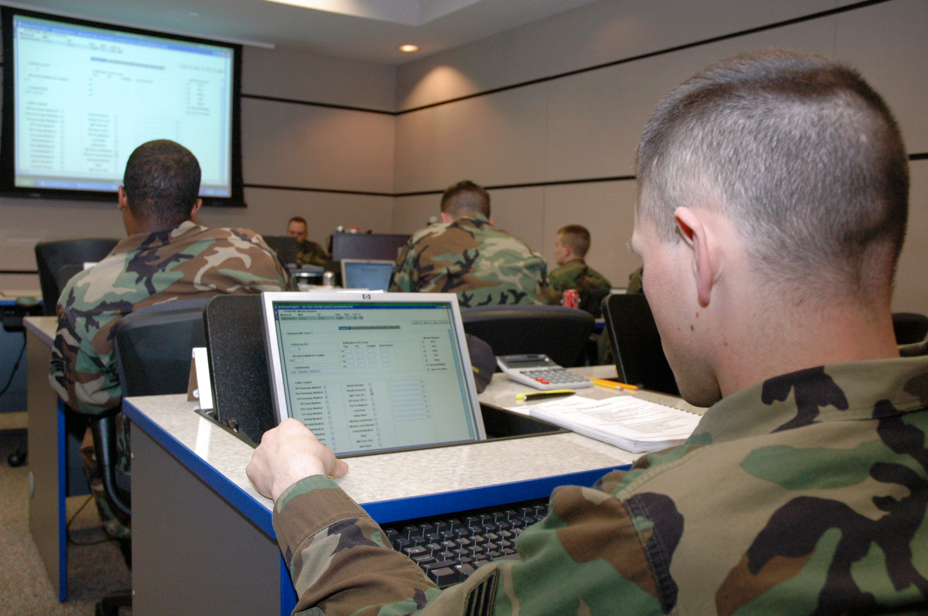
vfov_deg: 39.9
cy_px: 308
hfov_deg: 57.3
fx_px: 850
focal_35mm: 33
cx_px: 464
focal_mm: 22
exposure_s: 1/100
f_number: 5.6
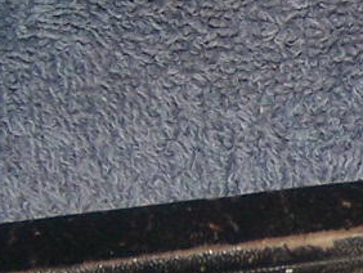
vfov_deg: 7.1
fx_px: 2194
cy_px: 299
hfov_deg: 8.8
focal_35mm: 209
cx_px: 776
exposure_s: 1/60
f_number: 2.8
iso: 80
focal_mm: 6.3
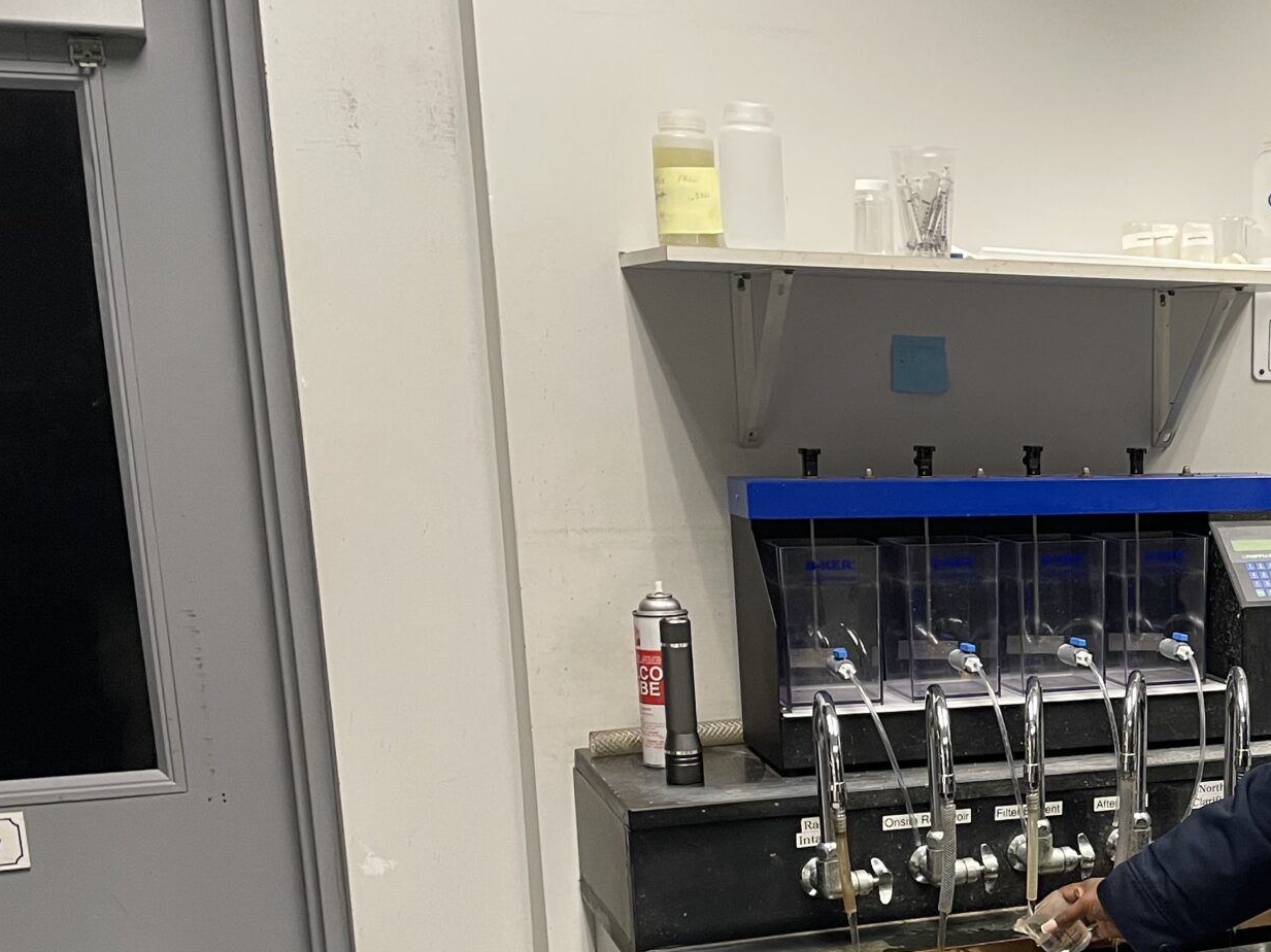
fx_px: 1982
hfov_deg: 32.6
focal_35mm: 54
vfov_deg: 26.1
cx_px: 1281
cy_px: 866
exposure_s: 1/60
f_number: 1.6
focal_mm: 4.2
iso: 125
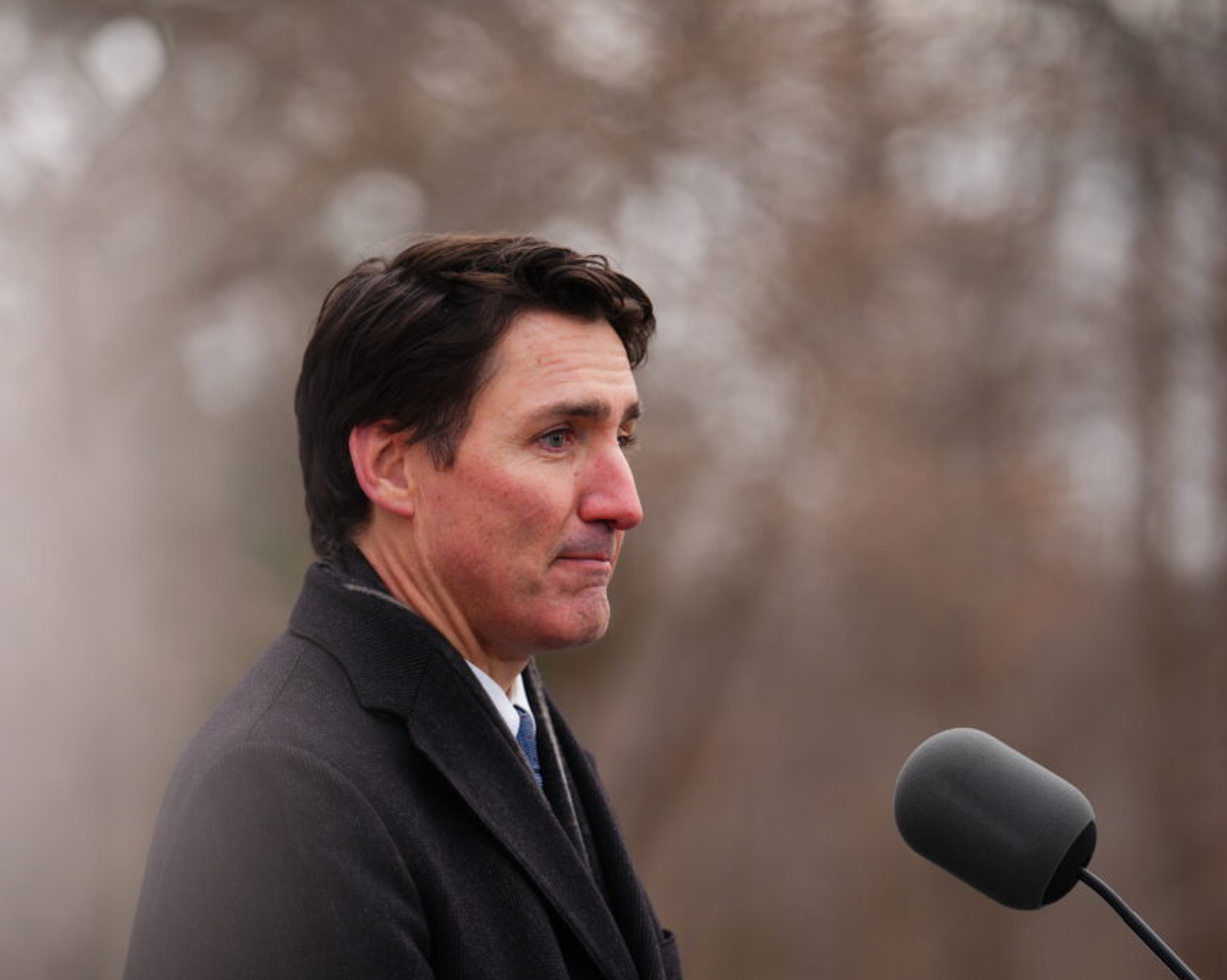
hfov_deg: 8.6
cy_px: 489
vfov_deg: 6.8
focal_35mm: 226
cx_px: 512
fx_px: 8203
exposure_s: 1/1250
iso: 250
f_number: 2.8
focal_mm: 200
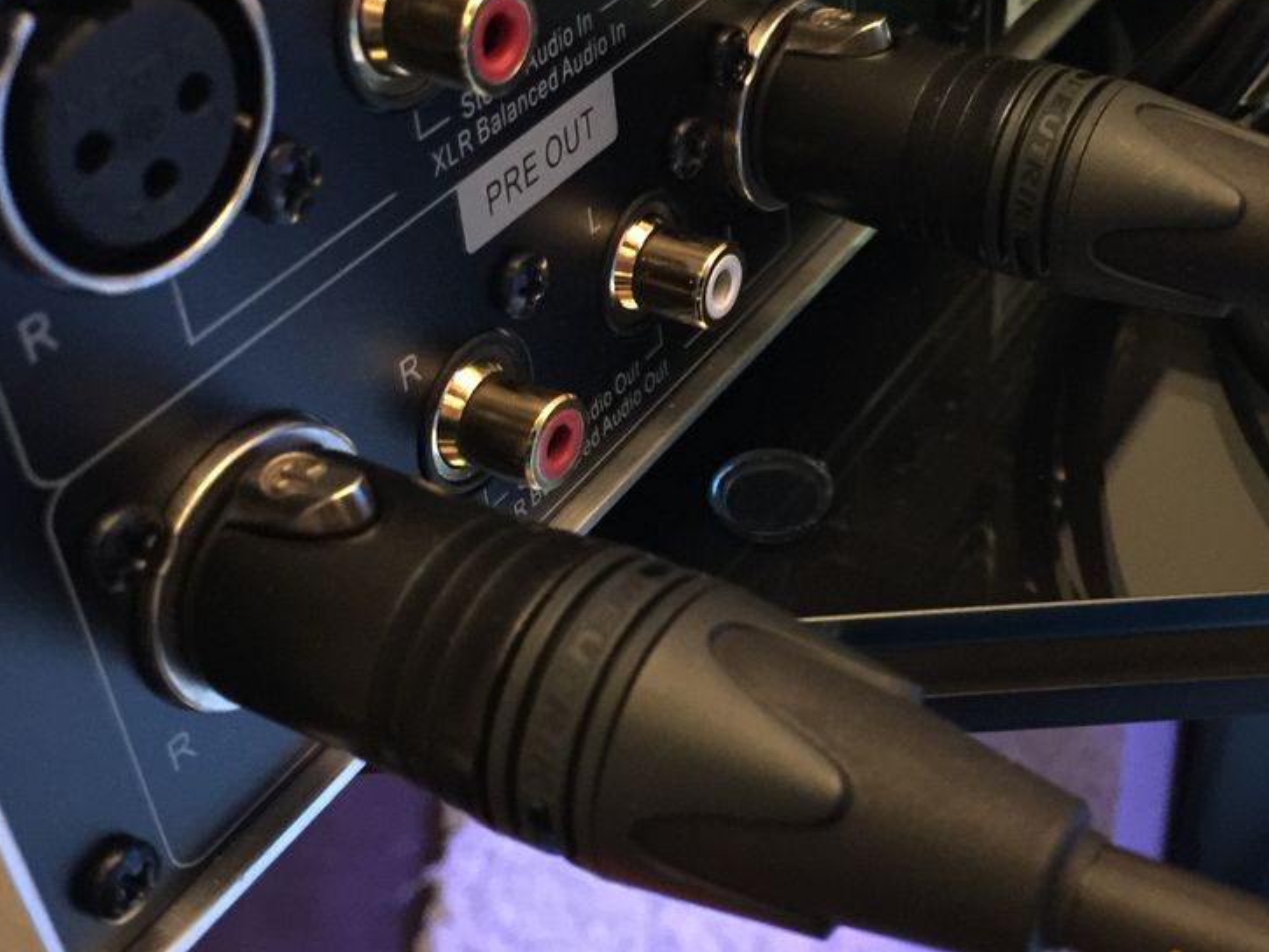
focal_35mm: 48
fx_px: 1760
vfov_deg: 30.2
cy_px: 371
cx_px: 868
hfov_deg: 39.1
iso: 200
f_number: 2.2
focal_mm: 4.15
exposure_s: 1/4
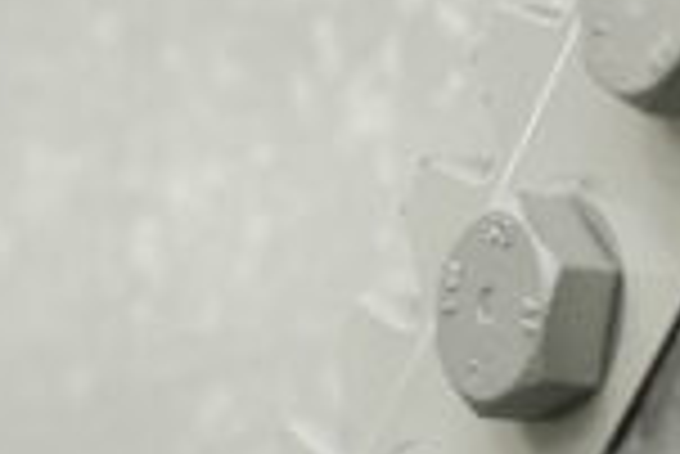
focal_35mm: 178
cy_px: 434
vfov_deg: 7.7
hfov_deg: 11.4
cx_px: -63
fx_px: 3365
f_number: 1.4
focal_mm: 35
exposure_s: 1/80
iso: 640
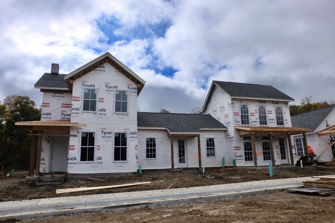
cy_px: 112
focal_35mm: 24
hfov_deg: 73.7
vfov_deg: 53.1
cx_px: 168
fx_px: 223
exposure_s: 1/350
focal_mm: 16
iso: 400
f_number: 14
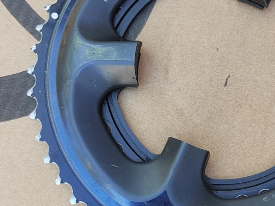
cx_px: 192
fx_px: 405
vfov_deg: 28.5
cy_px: 90
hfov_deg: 37.0
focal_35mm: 51
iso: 913
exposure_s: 1/120
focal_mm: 5.52
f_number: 1.9
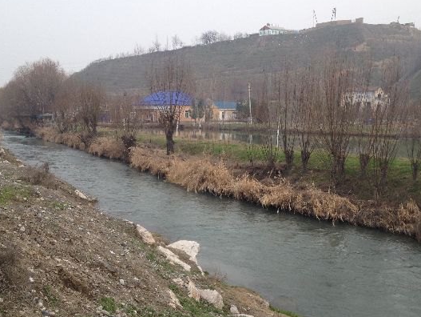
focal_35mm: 49
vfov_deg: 29.6
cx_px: 235
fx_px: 596
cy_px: 199
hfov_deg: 38.8
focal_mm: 4.28
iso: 50
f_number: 2.4
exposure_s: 1/312
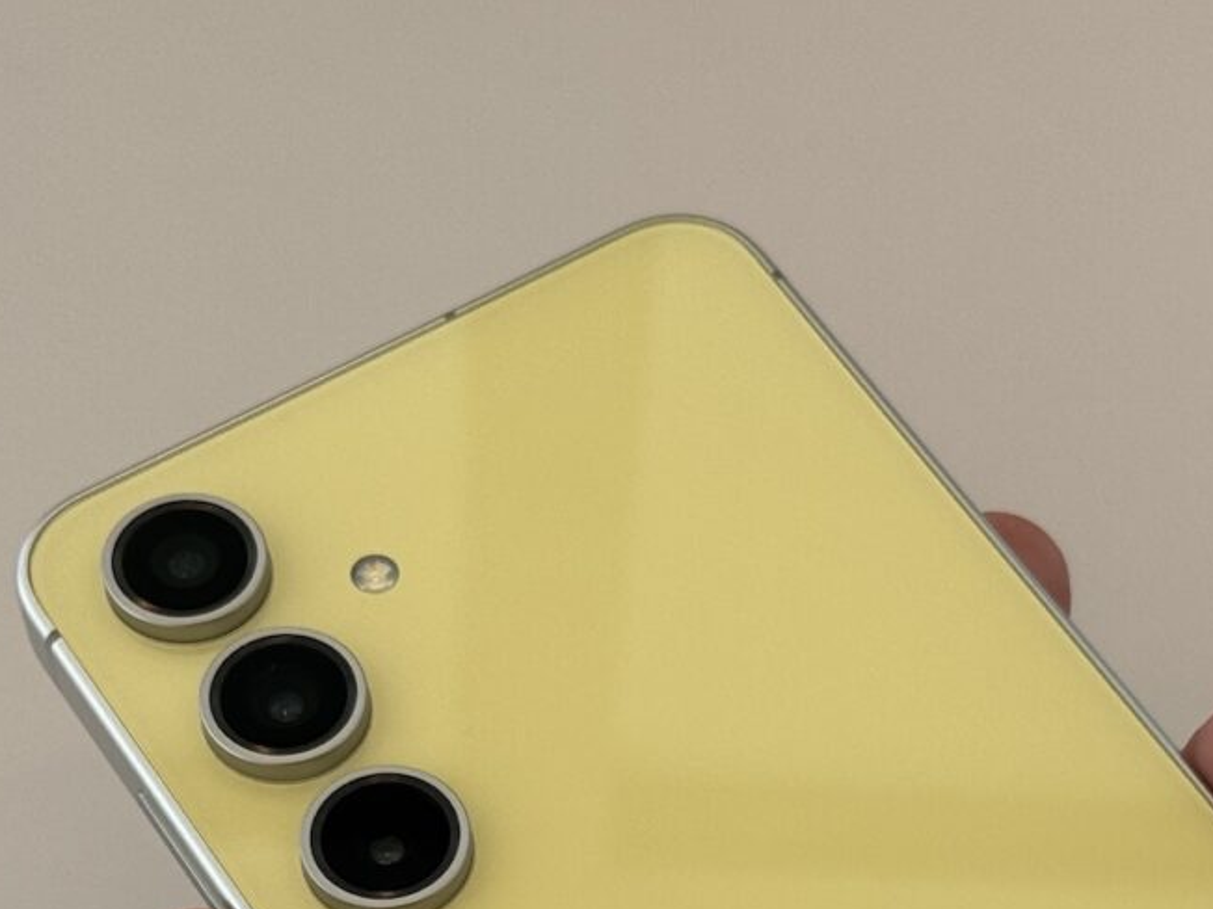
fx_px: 3960
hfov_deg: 17.3
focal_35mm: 113
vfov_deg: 12.8
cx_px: 867
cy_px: 1039
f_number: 1.78
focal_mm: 6.76
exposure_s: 1/855
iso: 64
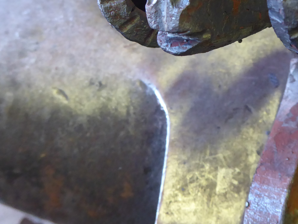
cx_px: 219
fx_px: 430
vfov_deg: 28.5
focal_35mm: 50
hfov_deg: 37.4
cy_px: 45
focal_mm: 4.3
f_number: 3.3
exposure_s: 1/50
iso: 400
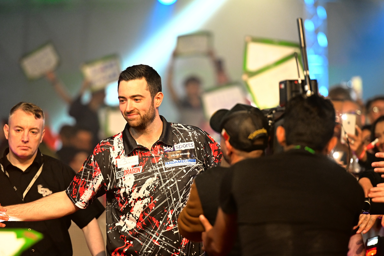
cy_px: 128
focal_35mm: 200
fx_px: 2132
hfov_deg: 10.3
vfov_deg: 6.9
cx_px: 192
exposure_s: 1/500
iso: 4000
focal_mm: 200
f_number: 2.8
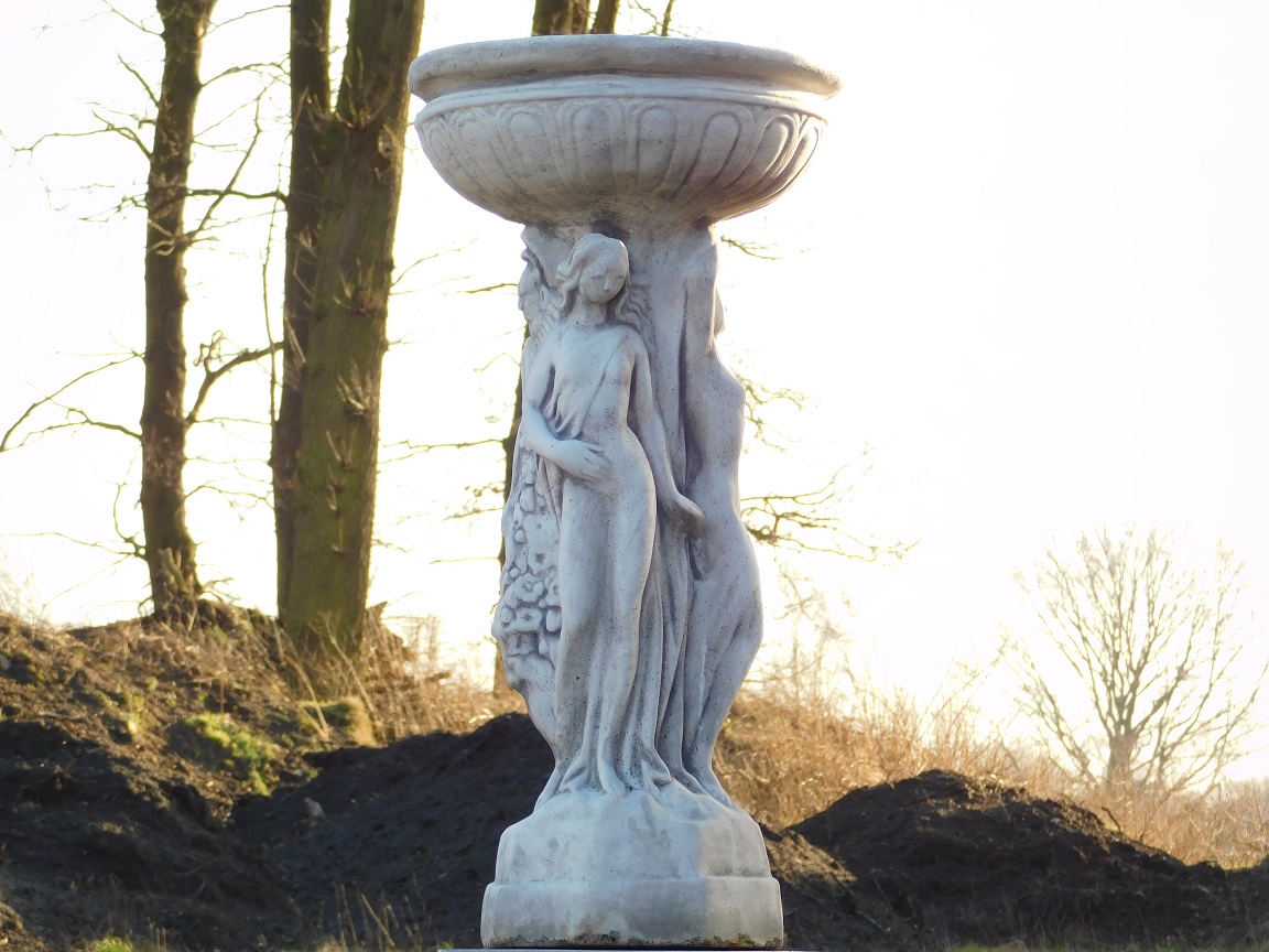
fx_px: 6745
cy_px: 476
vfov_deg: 8.1
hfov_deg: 10.7
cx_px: 634
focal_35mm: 184
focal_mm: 32.7
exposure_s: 1/100
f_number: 5.4
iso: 125
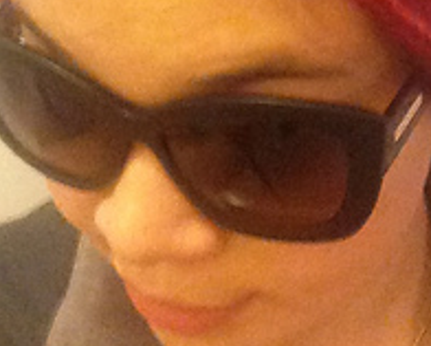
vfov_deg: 17.1
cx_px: 287
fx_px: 1110
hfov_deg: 21.9
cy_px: -29
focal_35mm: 87
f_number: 2.4
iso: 500
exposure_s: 1/15
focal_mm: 2.18
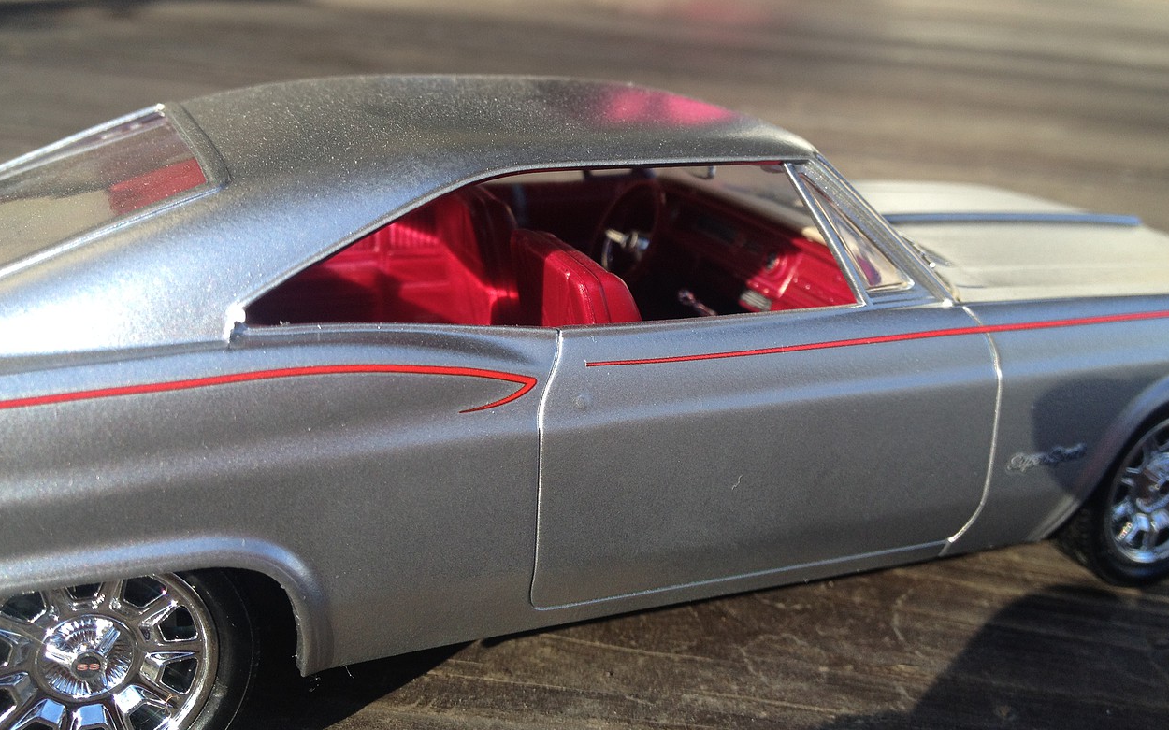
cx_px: 593
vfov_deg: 33.5
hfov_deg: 51.5
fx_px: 1211
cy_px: 297
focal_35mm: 38
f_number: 2.4
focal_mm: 4.28
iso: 50
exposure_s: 1/351
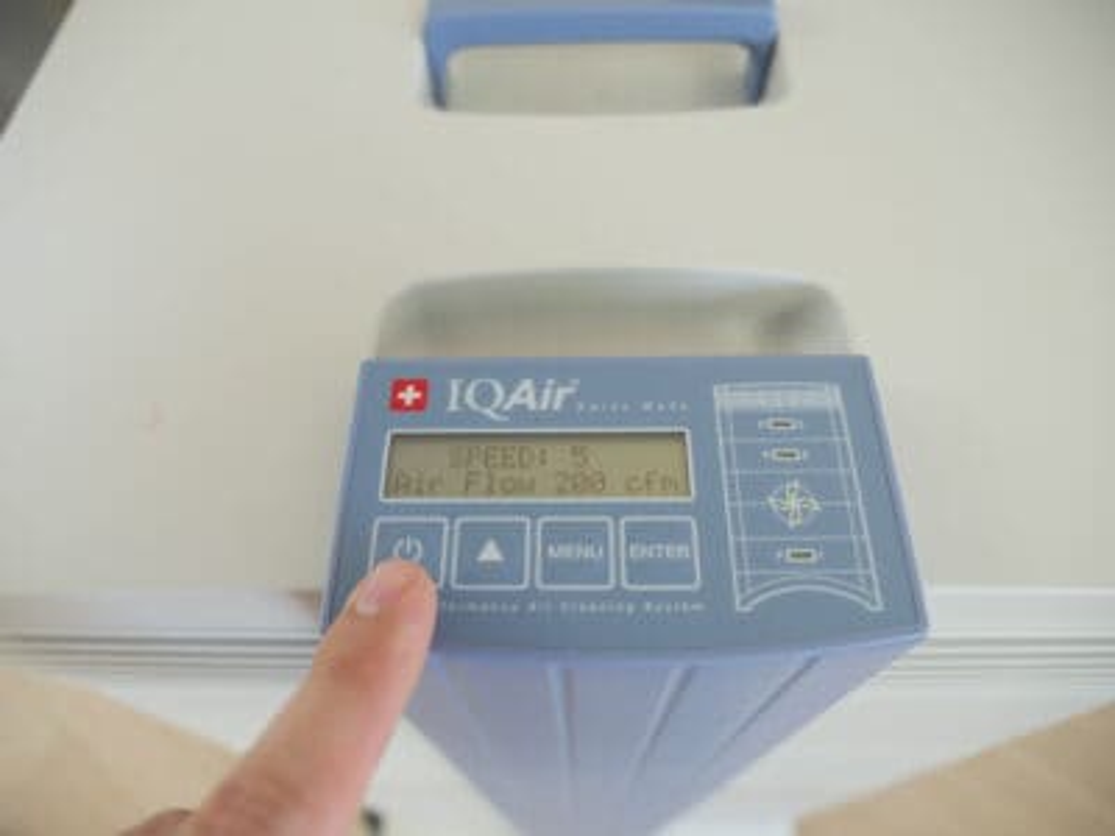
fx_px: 773
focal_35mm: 24
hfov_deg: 71.6
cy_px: 418
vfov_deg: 56.8
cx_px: 558
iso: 200
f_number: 2.8
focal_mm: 12
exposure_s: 1/100
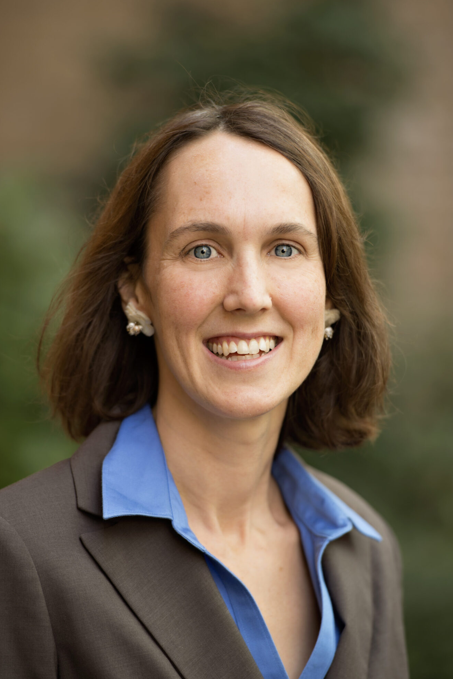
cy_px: 339
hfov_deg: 6.5
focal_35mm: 213
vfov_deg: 9.7
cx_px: 237
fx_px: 4017
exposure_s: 1/50
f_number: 3.2
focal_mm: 200
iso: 64
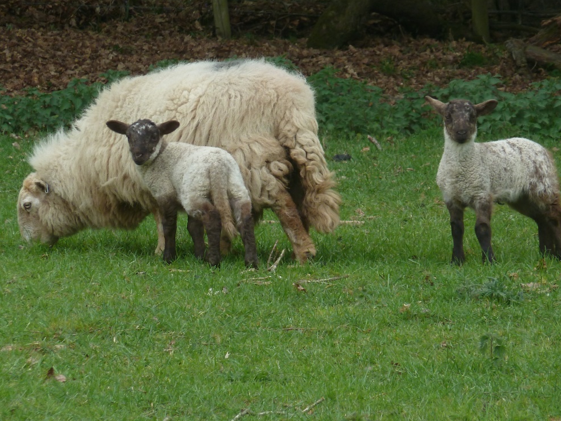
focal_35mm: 416
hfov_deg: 4.8
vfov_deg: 3.6
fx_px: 6744
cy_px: 209
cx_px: 291
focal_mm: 49.2
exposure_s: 1/125
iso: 160
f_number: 4.9
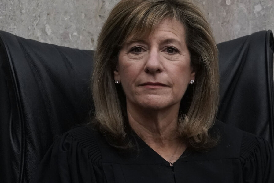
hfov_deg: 4.3
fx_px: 3670
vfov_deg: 2.9
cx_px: 131
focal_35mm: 482
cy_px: 77
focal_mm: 400
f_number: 5.6
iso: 4000
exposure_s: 1/250
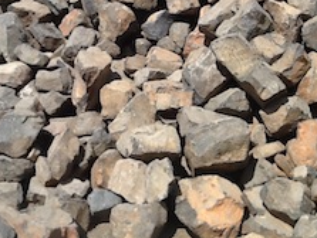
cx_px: 240
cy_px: 117
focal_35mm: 69
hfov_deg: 27.7
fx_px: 633
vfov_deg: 21.4
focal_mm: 2.03
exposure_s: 1/1912
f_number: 2.4
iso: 50
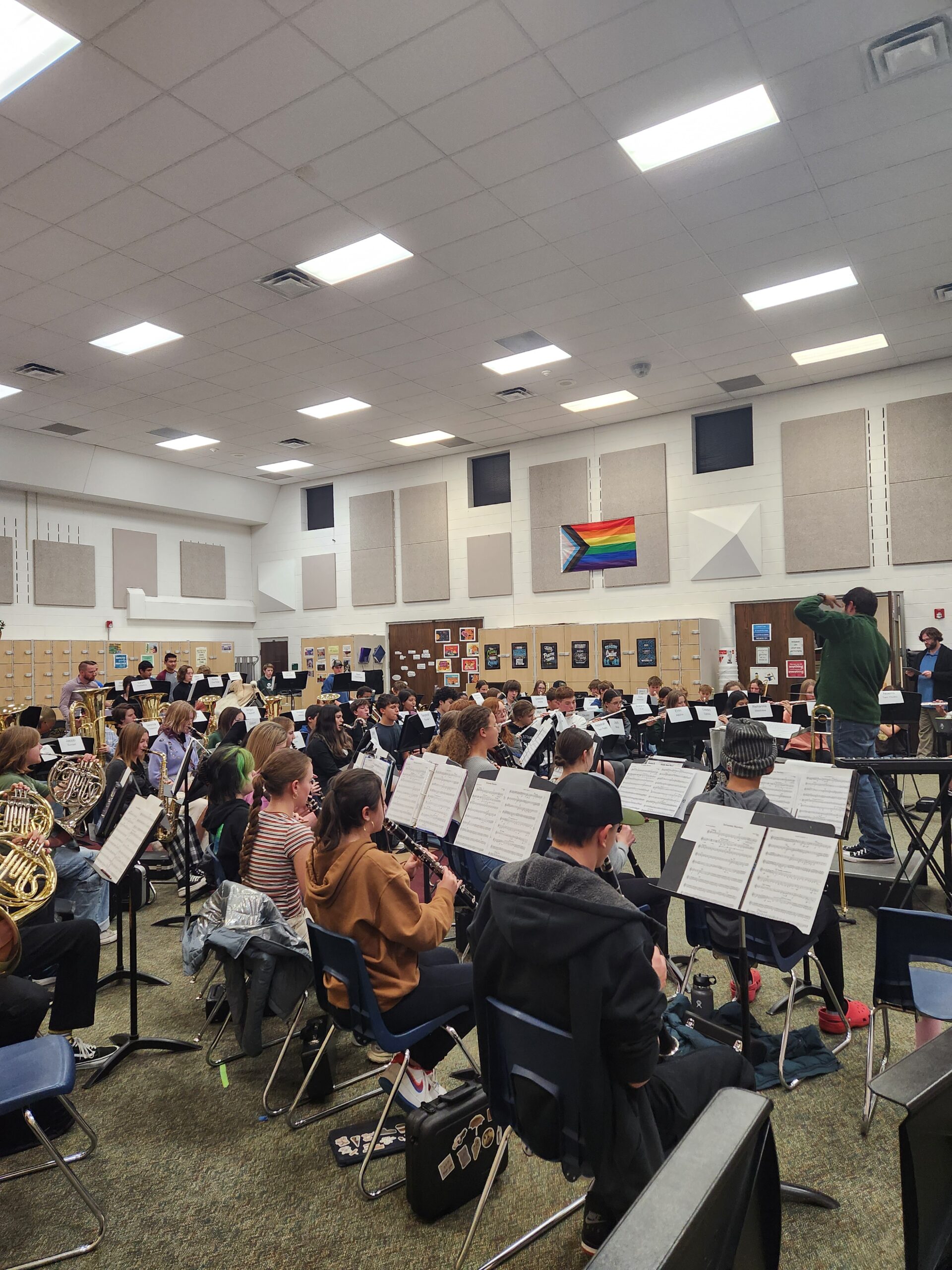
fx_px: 843
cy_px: 635
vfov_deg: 73.9
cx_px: 476
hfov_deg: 58.9
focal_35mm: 23
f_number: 1.8
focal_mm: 5.4
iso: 250
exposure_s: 1/120
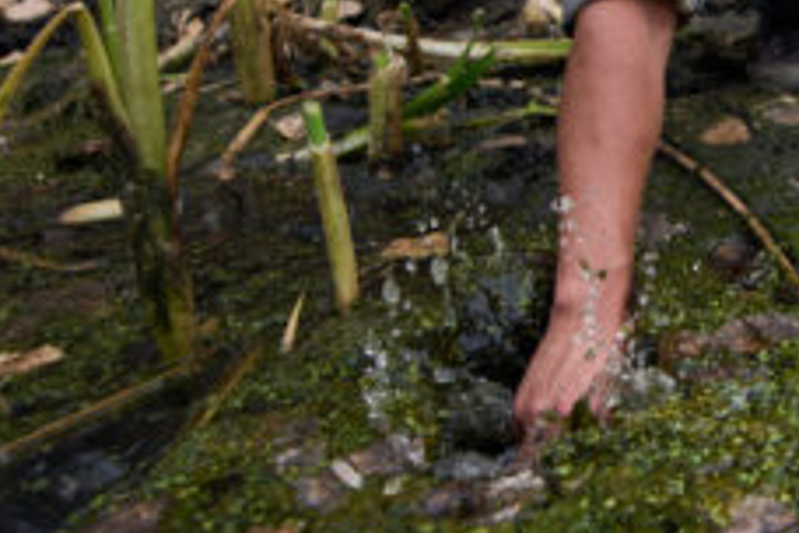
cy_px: 37
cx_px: 859
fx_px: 999
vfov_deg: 28.5
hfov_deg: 37.3
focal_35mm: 45
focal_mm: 16
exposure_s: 1/2000
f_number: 2.8
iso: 400
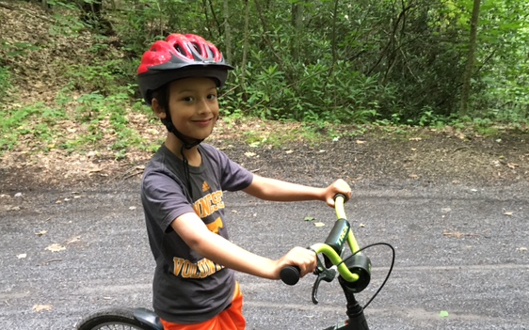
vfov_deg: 35.9
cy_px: 218
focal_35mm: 35
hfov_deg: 55.3
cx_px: 259
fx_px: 504
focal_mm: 4.15
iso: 125
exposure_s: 1/30
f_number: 2.2
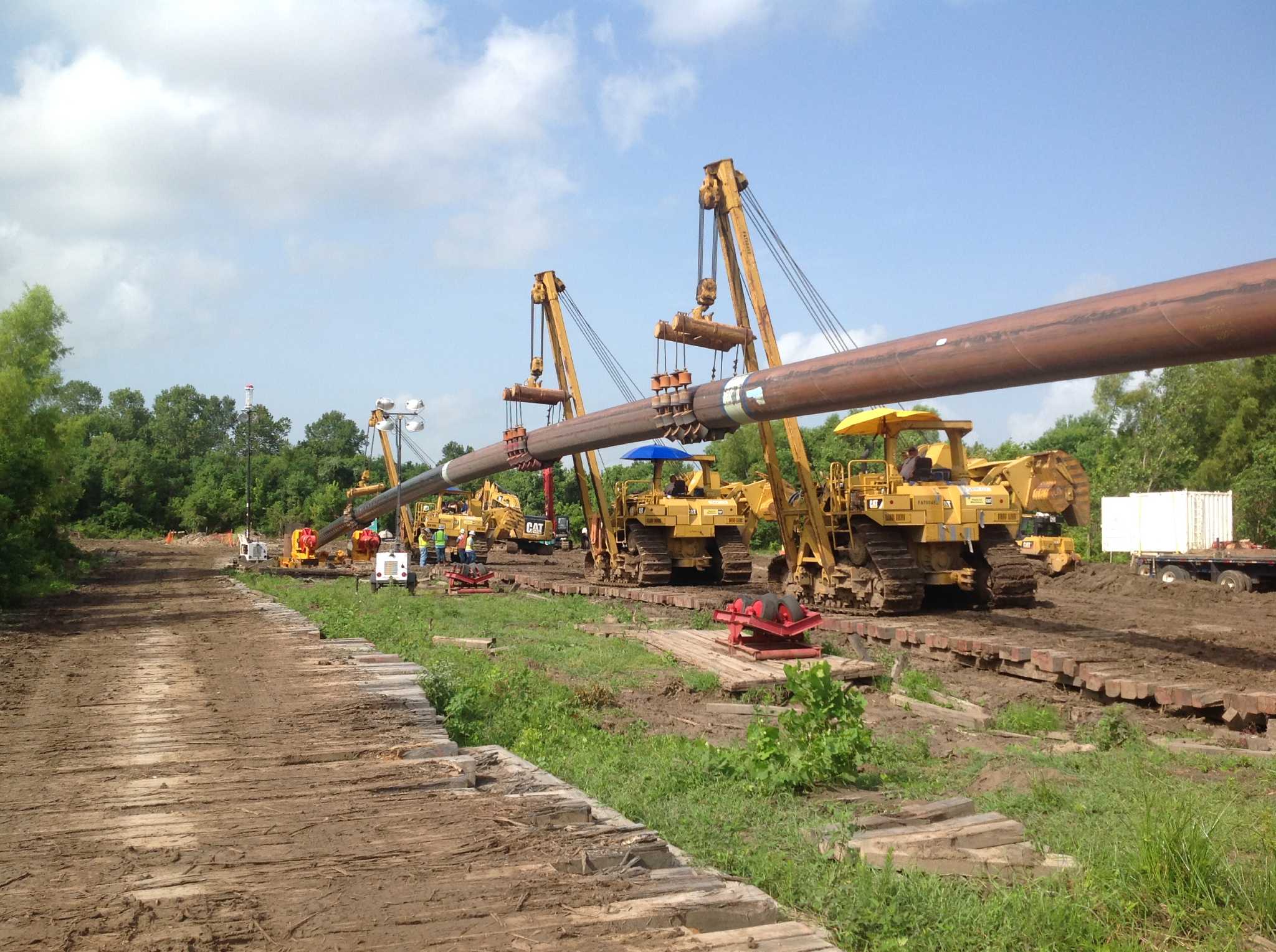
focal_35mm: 35
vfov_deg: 40.6
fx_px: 1288
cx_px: 638
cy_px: 476
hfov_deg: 52.7
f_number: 2.4
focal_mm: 4.28
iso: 50
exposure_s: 1/1314
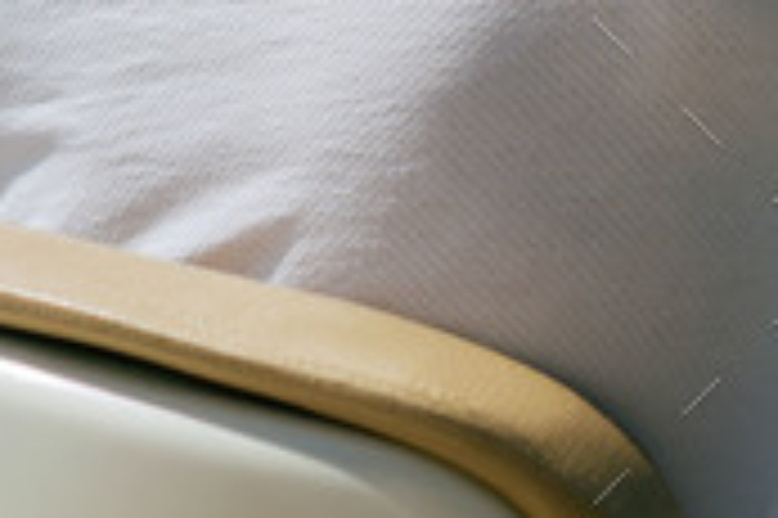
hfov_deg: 14.1
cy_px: -205
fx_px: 3087
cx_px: 814
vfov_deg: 9.4
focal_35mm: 143
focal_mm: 28
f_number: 3.2
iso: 125
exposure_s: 1/1600
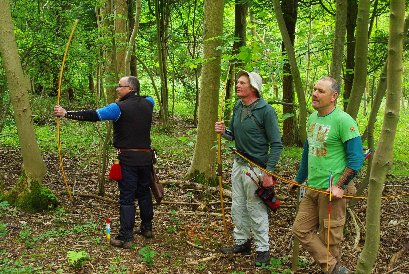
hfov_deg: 42.7
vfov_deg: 29.3
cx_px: 204
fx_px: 523
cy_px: 137
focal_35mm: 46
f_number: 5.6
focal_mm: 30.63
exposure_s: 1/30
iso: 800
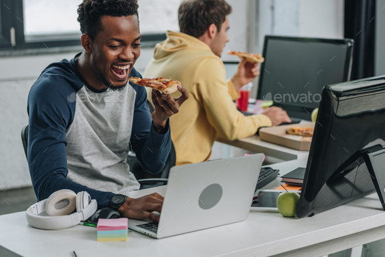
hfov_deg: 23.6
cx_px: 192
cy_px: 128
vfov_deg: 15.9
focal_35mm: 86
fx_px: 920
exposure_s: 1/200
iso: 320
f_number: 3.5
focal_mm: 86
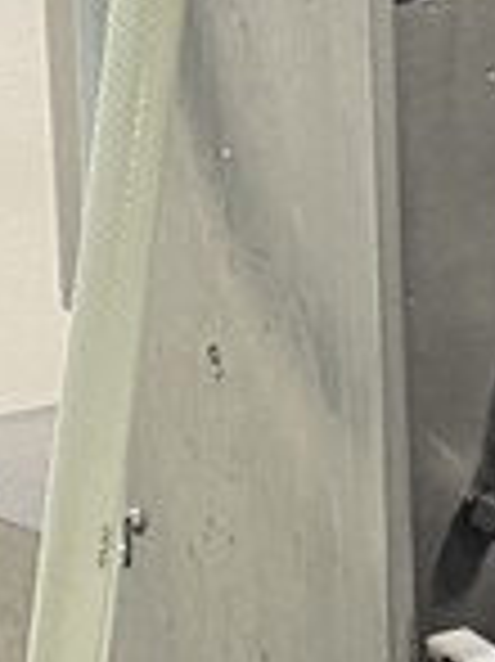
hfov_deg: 7.4
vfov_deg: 10.8
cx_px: 1422
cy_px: -117
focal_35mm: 181
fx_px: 3456
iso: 250
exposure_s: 1/60
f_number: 1.8
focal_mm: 4.25
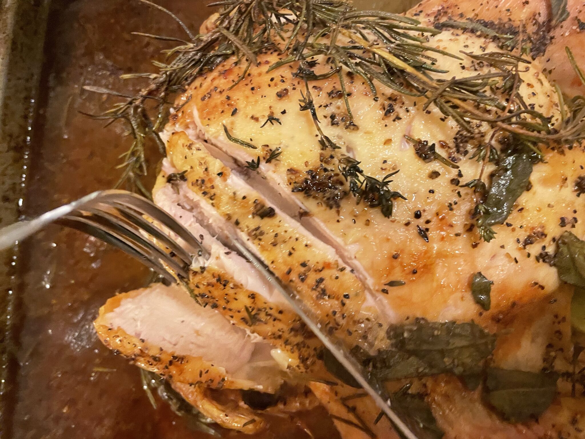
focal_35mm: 26
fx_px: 439
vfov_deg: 53.1
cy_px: 220
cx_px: 292
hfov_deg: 67.3
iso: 400
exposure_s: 1/40
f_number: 1.6
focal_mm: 4.2
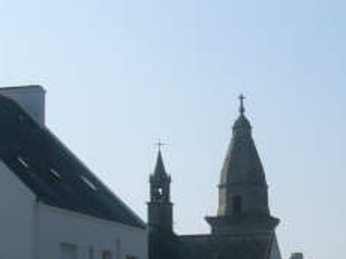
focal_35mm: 116
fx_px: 1159
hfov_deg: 16.8
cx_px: 291
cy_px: 302
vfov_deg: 12.5
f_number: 4.4
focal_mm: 6.3
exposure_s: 1/1250
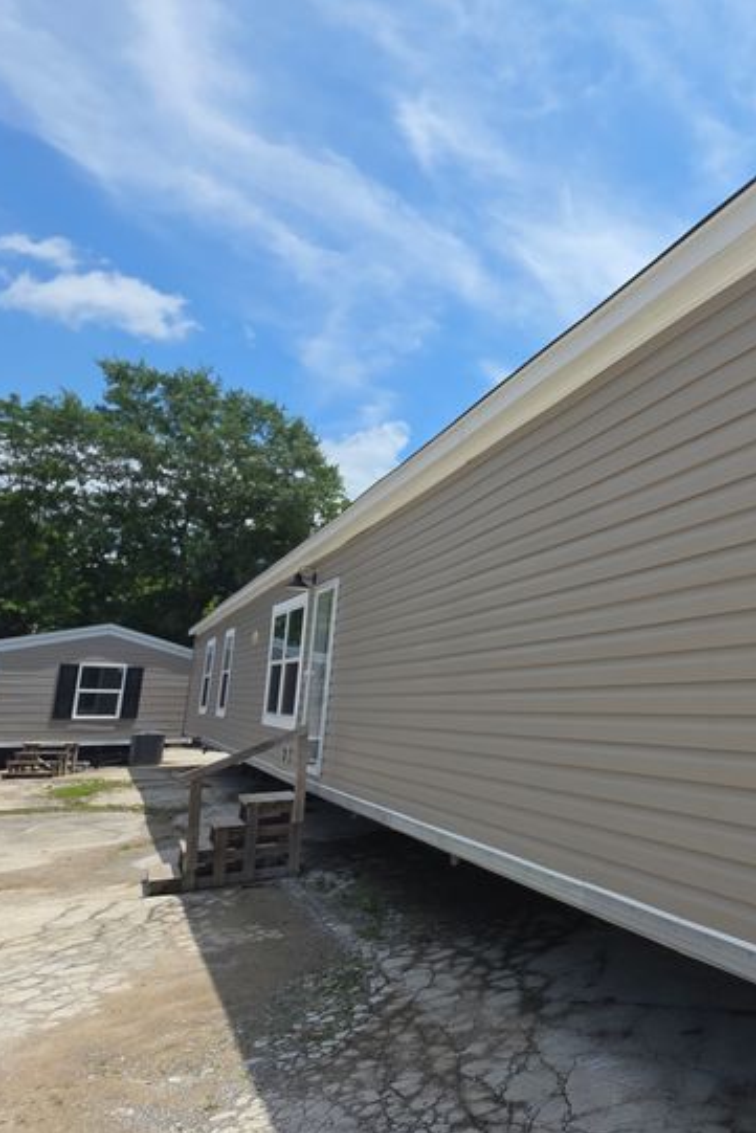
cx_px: 733
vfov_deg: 81.1
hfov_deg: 50.0
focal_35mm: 21
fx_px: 661
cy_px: 591
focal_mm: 2.2
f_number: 1.9
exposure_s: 1/2767
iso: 40
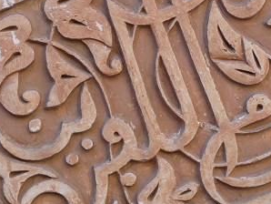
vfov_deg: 10.4
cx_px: 261
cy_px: 47
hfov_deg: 13.7
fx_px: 1113
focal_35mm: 142
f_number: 3.2
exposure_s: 1/50
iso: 100
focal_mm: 12.3
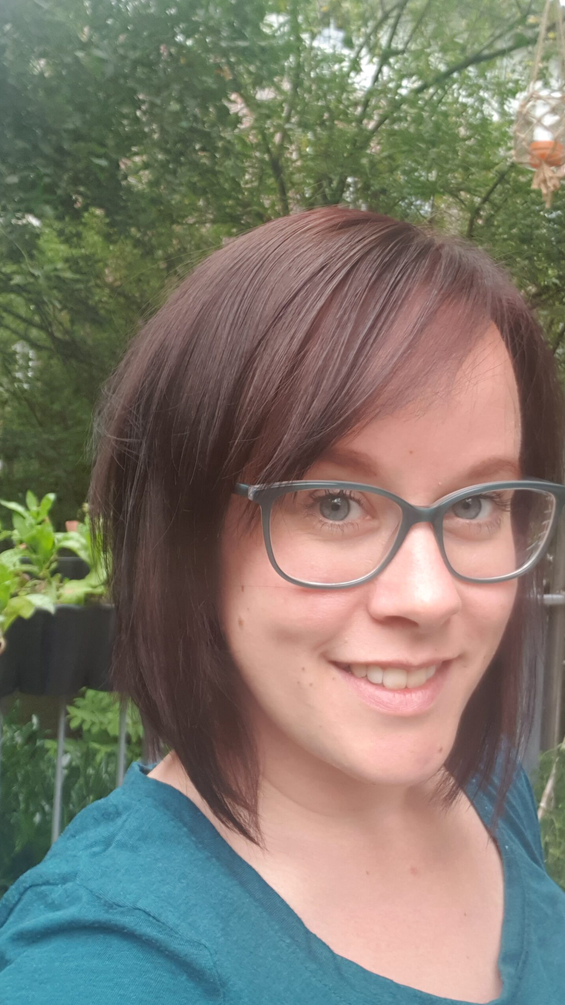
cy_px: 504
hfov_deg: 34.6
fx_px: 906
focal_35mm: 34
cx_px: 331
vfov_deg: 58.0
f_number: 1.7
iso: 100
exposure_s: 1/50
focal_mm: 2.92
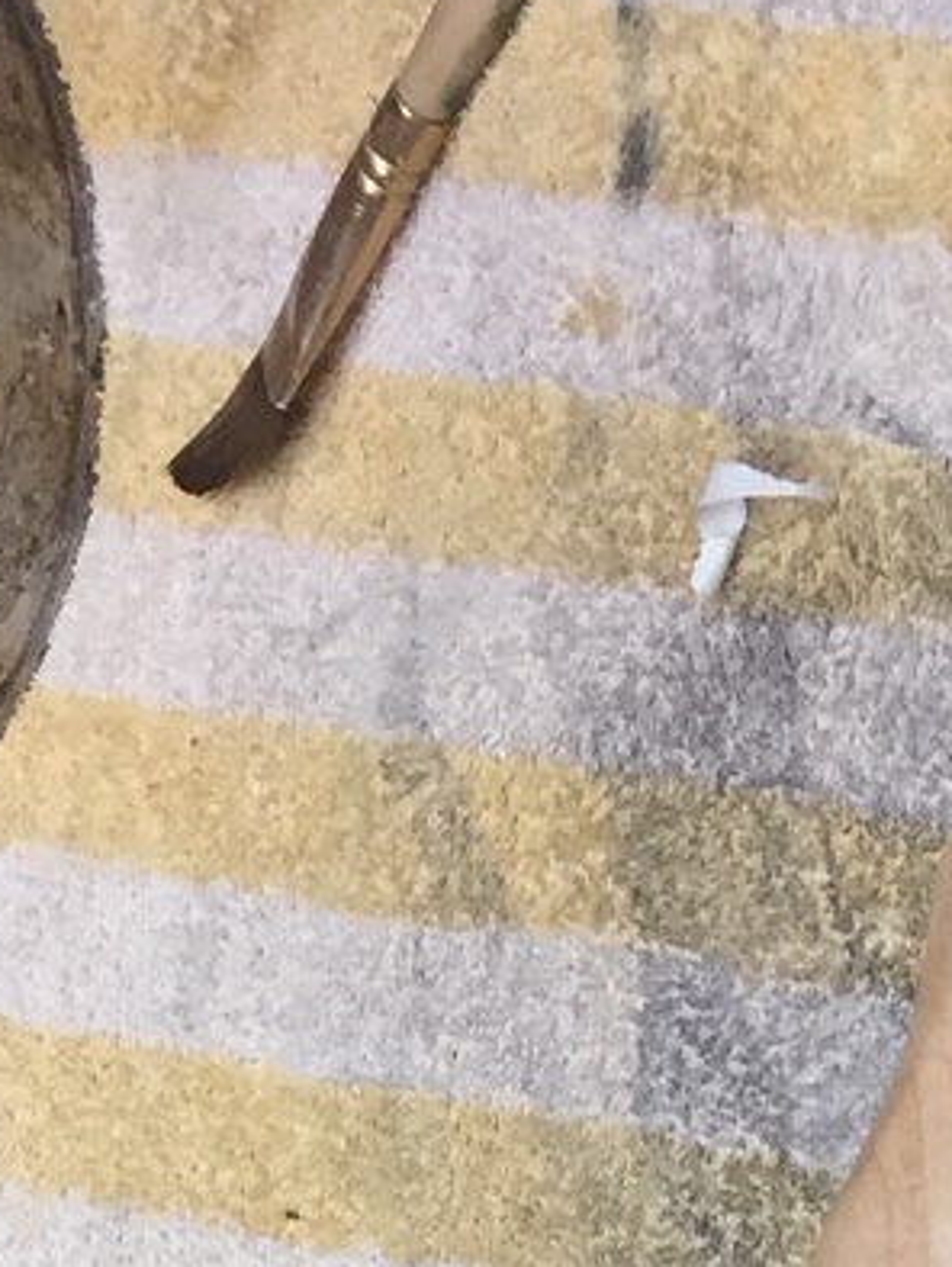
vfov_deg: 14.0
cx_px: 942
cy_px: 2505
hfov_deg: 12.2
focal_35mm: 120
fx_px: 4396
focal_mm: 4.15
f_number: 2.2
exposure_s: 1/30
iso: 64
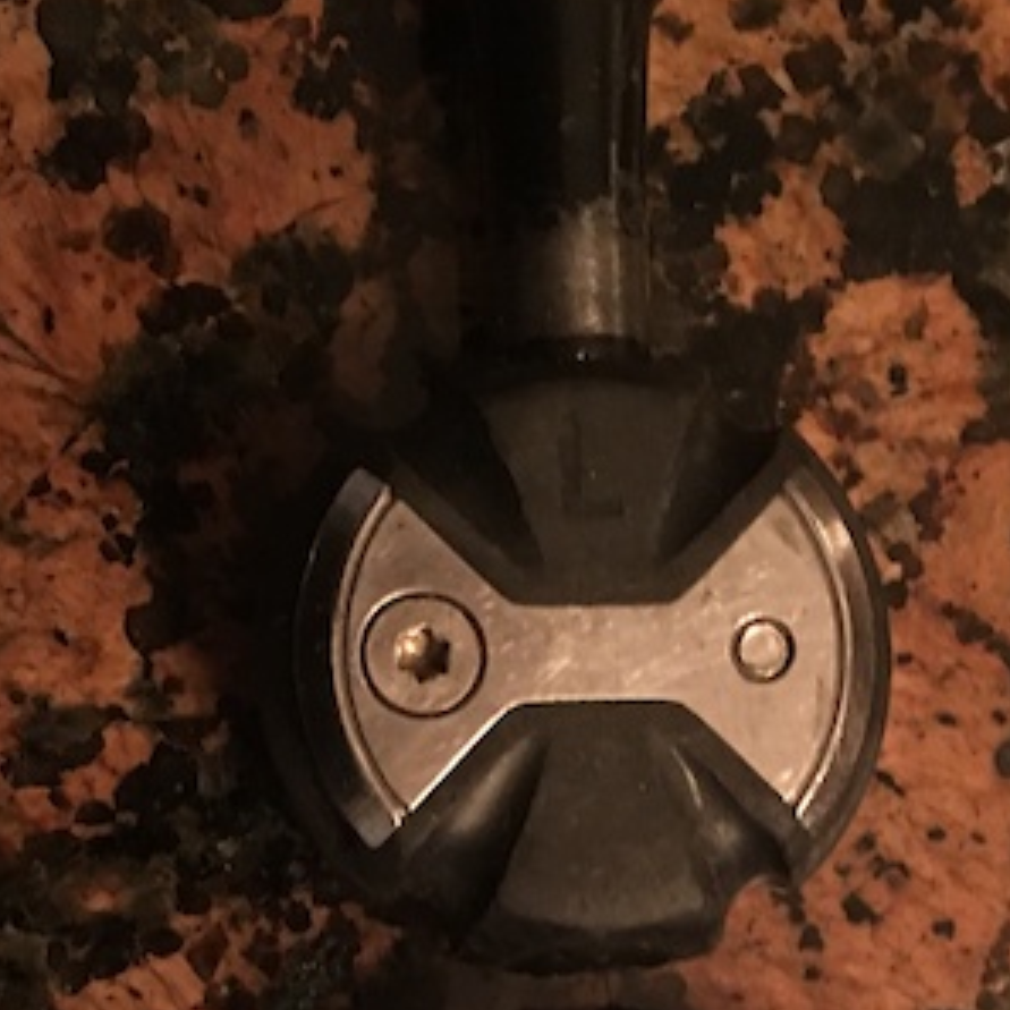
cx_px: 626
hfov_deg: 24.9
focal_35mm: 69
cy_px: 969
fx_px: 2278
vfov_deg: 24.1
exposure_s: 1/15
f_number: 2.2
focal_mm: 4.15
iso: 400
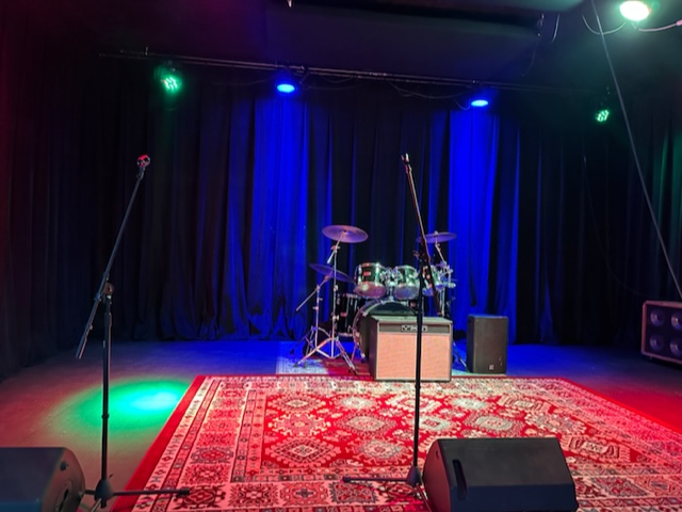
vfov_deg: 56.8
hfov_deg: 71.6
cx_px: 341
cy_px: 256
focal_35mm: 24
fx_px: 473
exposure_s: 1/44
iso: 1000
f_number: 1.78
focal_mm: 6.86
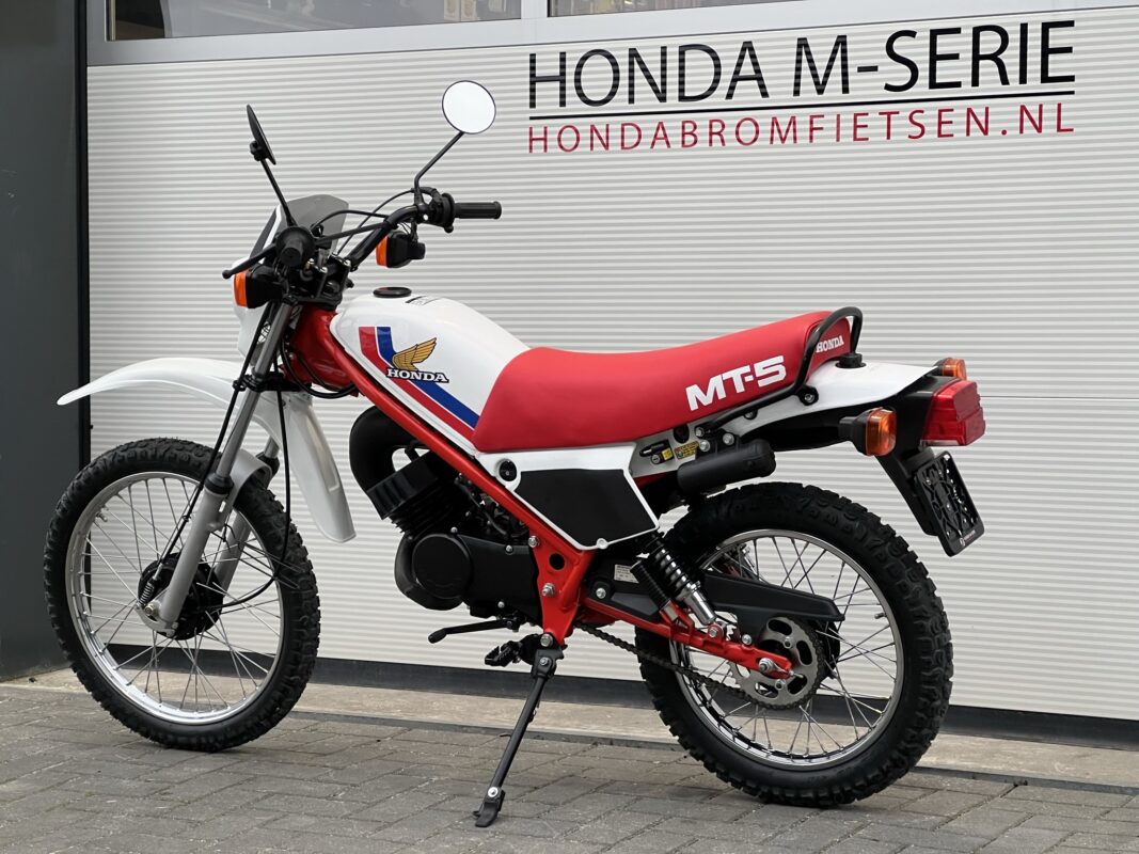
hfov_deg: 25.3
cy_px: 427
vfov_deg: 19.1
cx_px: 570
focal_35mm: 77
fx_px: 2533
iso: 250
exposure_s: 1/100
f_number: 2.8
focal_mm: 9
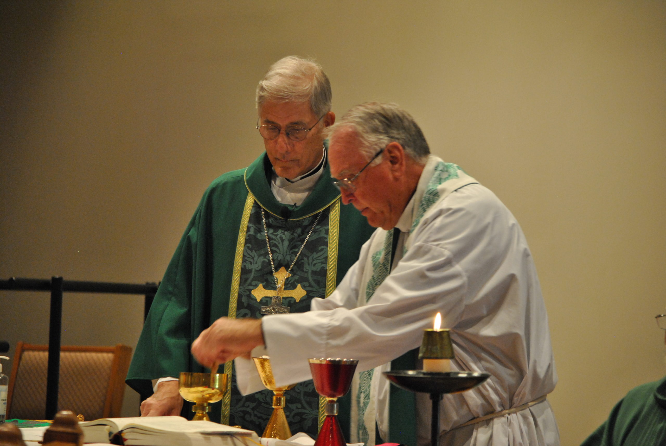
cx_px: 333
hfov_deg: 12.4
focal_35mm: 165
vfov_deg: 8.3
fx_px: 3056
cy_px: 223
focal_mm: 110
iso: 800
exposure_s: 1/30
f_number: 4.8
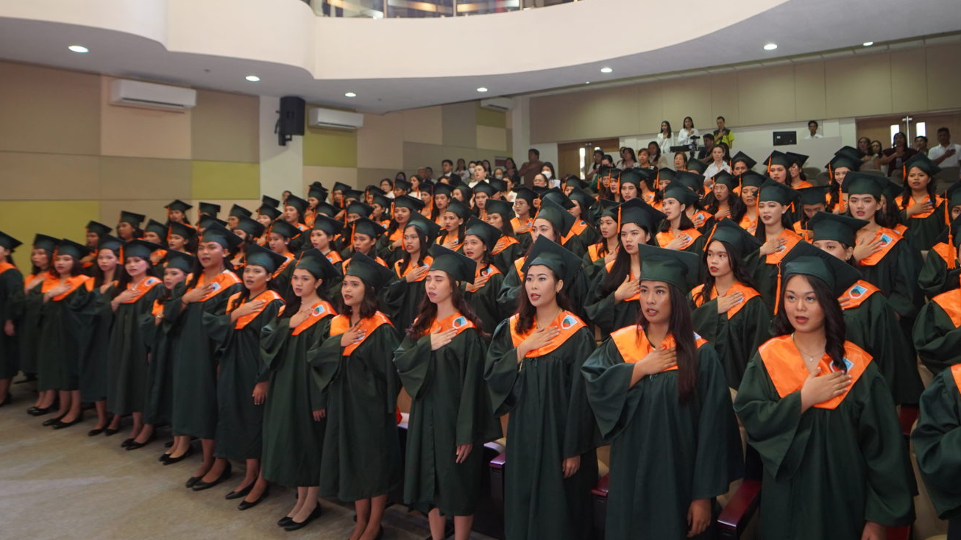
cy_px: 185
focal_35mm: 23
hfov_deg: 78.1
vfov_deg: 48.7
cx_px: 562
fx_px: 586
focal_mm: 14
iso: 1000
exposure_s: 1/100
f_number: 2.8
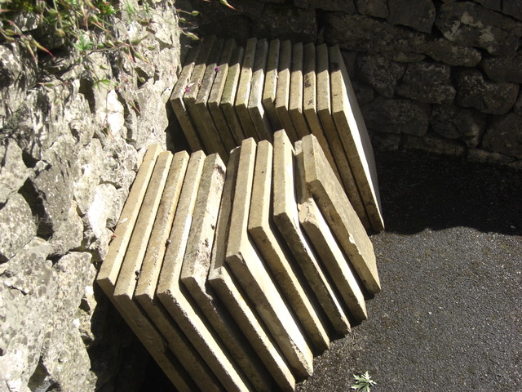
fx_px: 573
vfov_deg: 37.7
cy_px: 196
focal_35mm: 38
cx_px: 261
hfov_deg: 49.0
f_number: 4
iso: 80
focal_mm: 7.9
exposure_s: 1/400
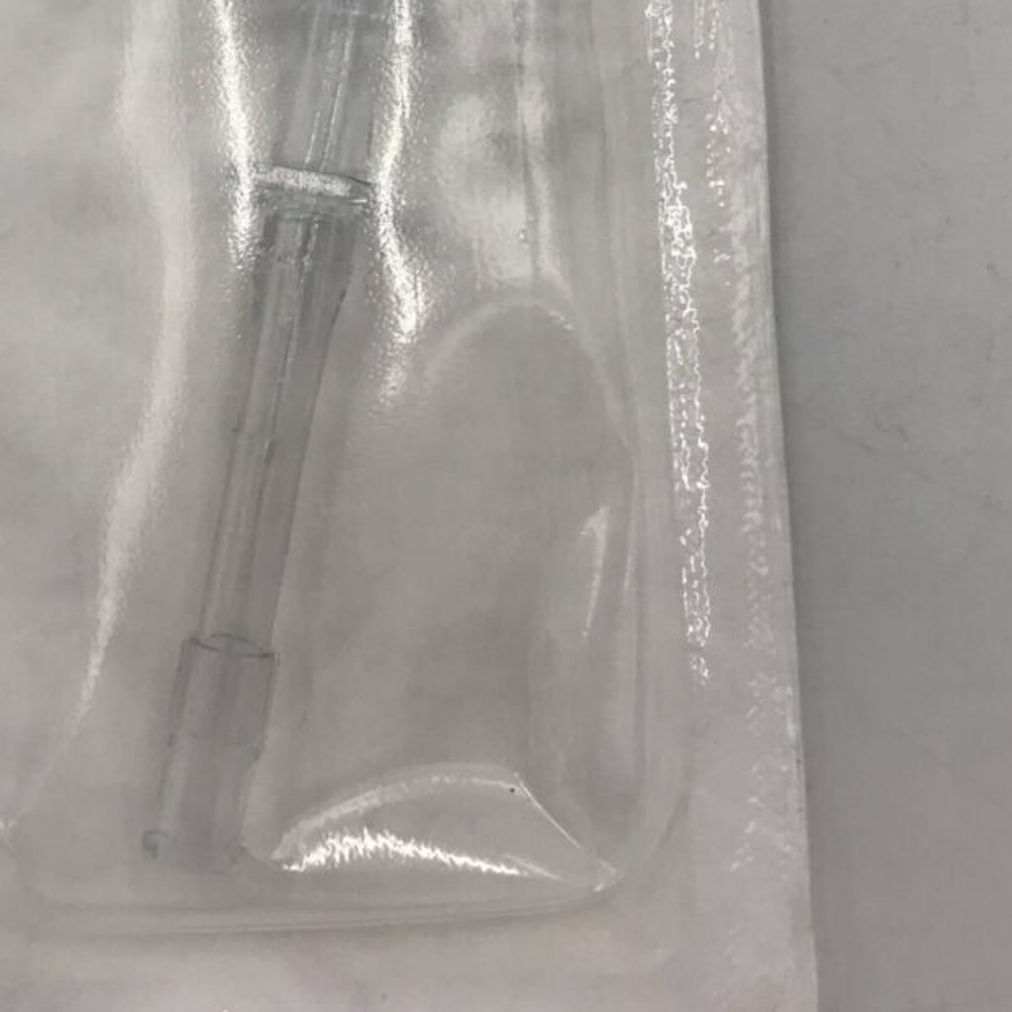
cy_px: 176
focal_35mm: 53
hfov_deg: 32.0
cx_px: 372
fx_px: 1753
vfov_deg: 31.2
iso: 32
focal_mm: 3.99
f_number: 1.8
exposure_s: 1/120
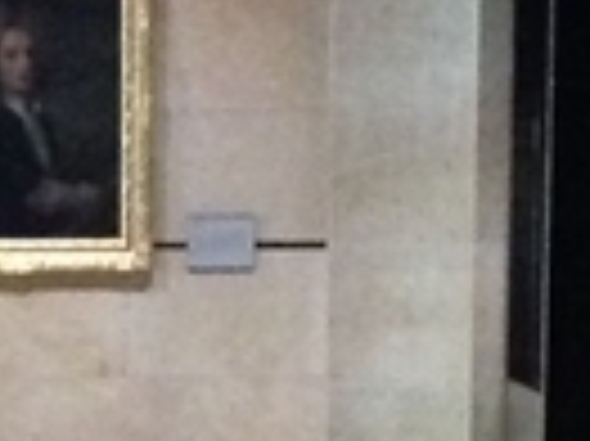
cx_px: 86
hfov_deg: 7.4
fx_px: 4547
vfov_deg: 5.3
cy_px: 1186
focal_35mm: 267
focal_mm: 4.28
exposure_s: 1/15
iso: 800
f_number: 2.4
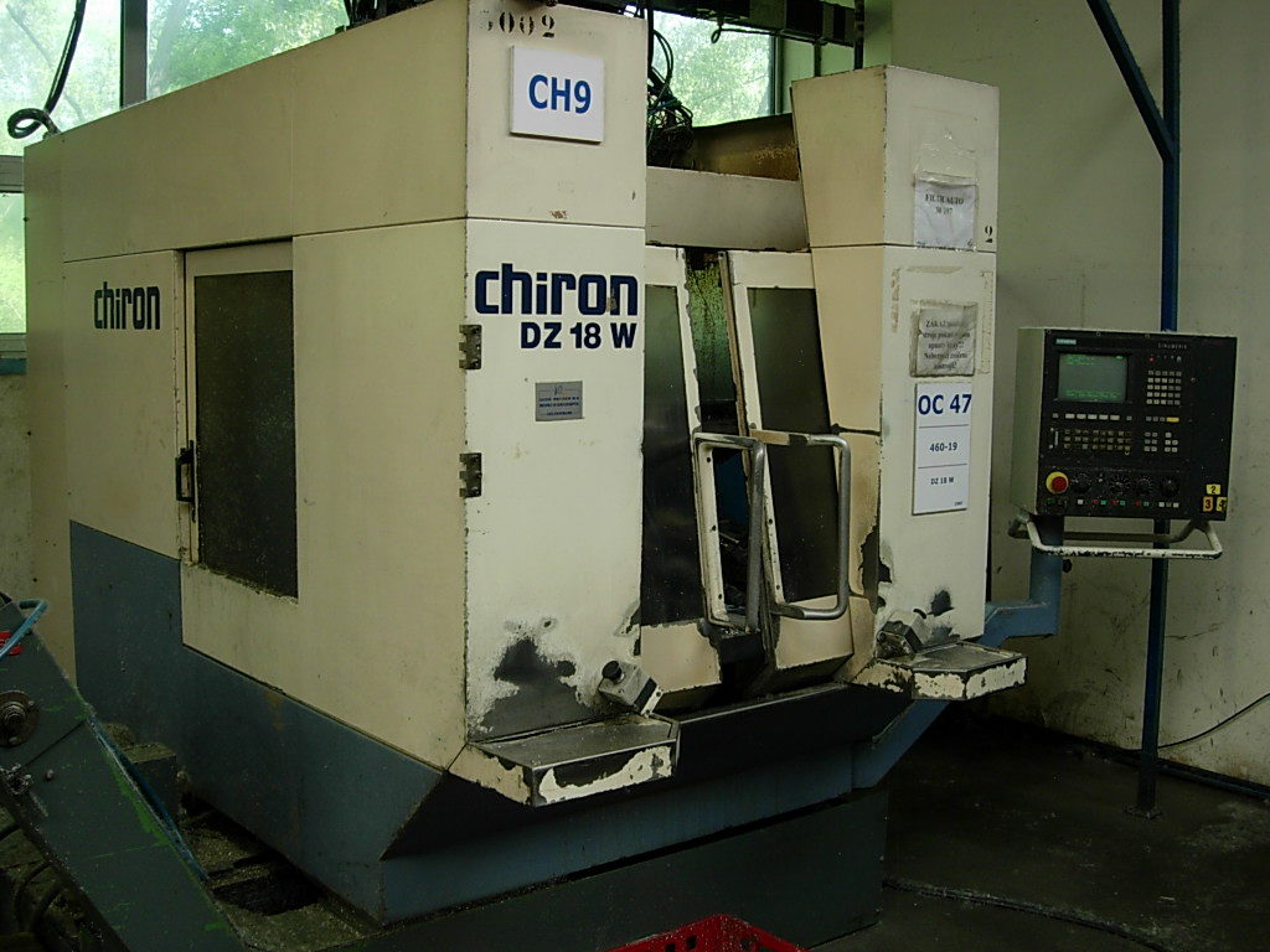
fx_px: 1394
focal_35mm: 38
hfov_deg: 49.0
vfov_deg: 37.7
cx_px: 635
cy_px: 476
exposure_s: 1/87.9
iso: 79
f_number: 2.8
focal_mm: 7.8
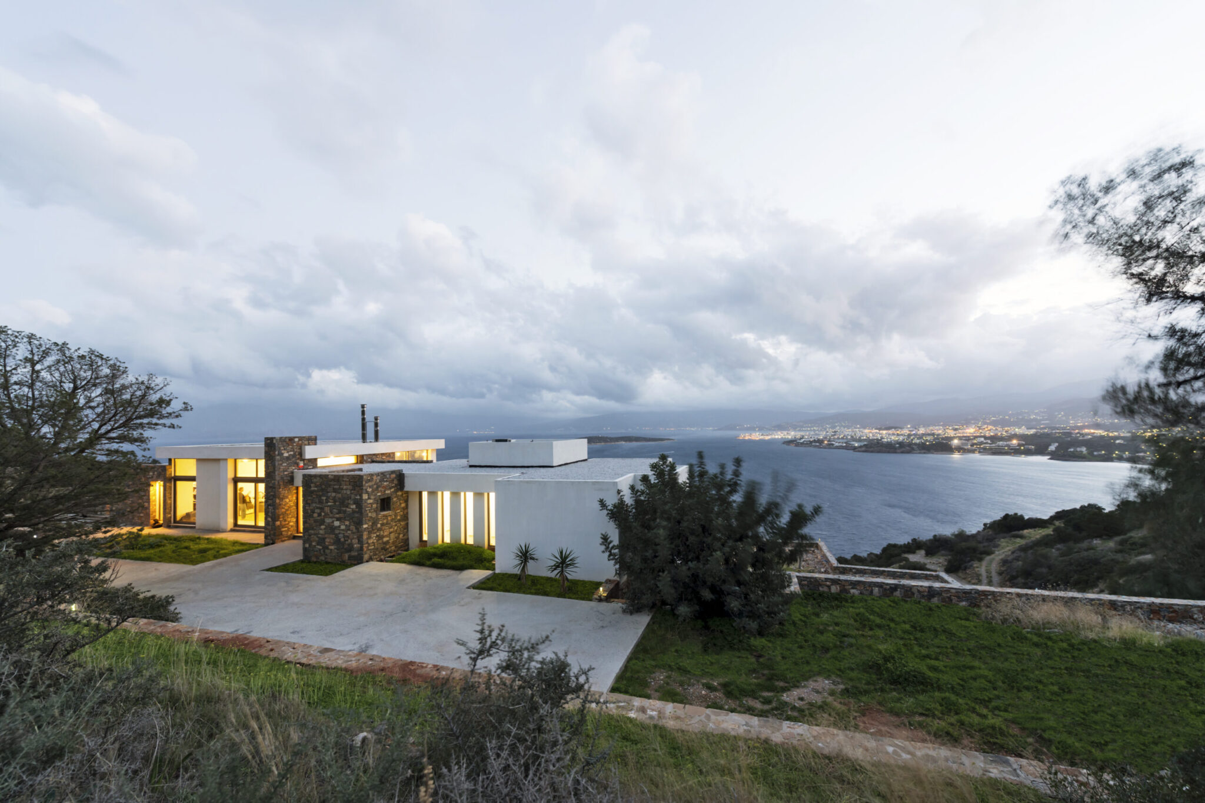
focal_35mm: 14
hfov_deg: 104.2
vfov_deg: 81.2
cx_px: 602
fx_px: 469
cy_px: 402
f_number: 4.5
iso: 800
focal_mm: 14
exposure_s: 1
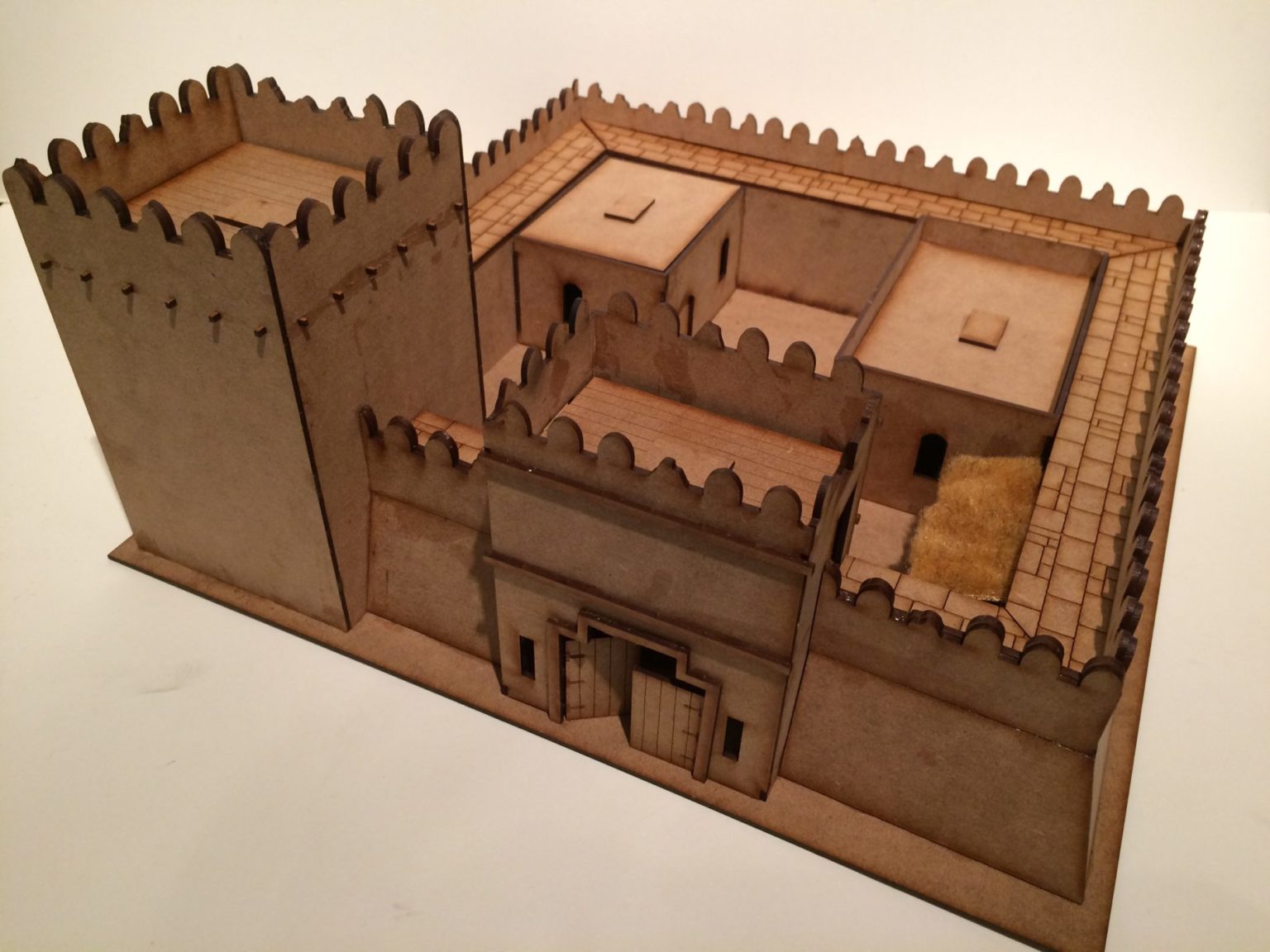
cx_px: 635
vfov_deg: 48.2
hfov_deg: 61.7
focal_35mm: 29
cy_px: 476
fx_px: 1064
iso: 160
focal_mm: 4.15
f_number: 2.2
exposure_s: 1/33
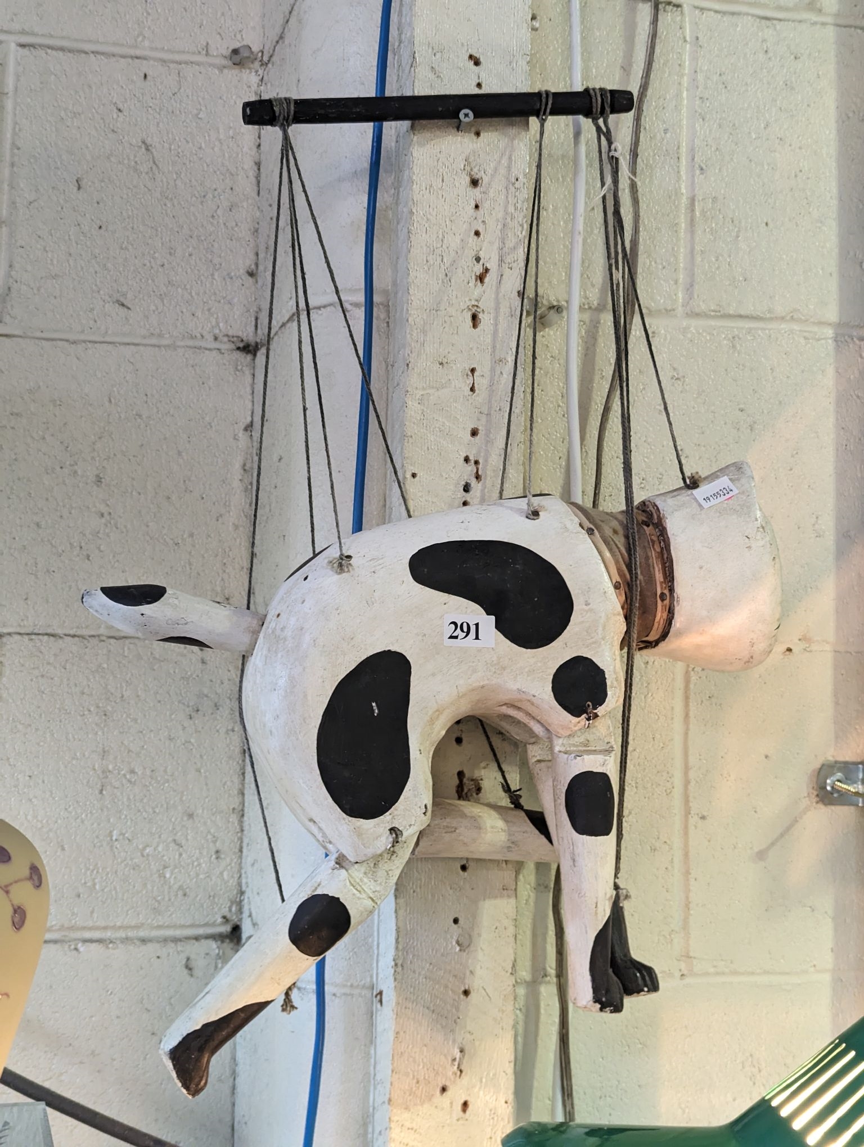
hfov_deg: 30.3
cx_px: 432
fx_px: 1593
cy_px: 574
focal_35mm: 48
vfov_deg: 39.6
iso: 208
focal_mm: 6.81
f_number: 1.85
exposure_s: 1/50
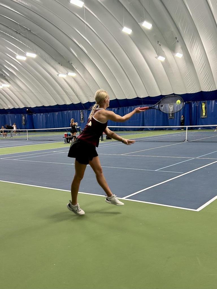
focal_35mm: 26
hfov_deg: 53.1
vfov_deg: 67.3
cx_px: 108
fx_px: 217
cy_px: 144
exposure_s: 1/60
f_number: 1.5
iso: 64
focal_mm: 5.7
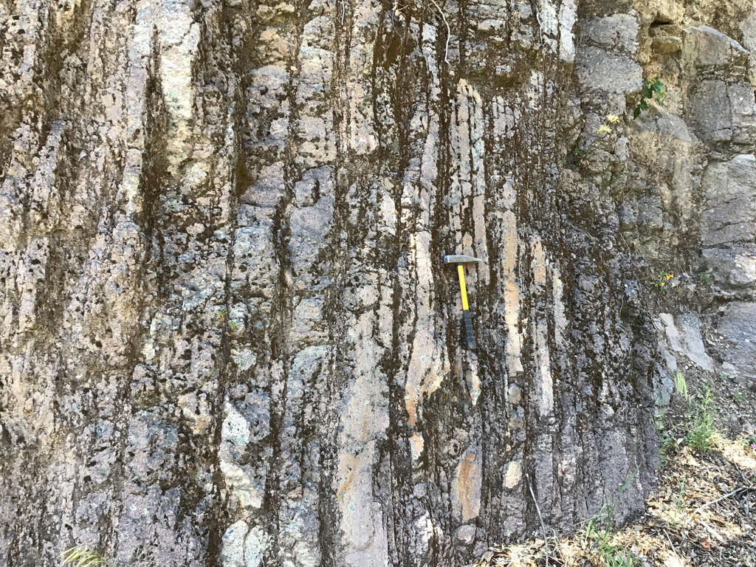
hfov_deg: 58.4
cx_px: 378
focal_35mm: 31
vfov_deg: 45.4
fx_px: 677
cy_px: 284
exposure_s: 1/40
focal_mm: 3.3
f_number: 2.4
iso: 25
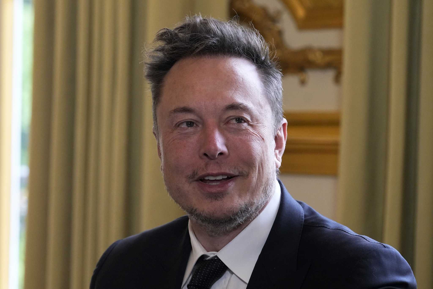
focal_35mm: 151
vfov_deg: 9.1
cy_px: 144
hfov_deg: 13.6
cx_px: 216
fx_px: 1816
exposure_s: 1/640
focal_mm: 151
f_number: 5.6
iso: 5000
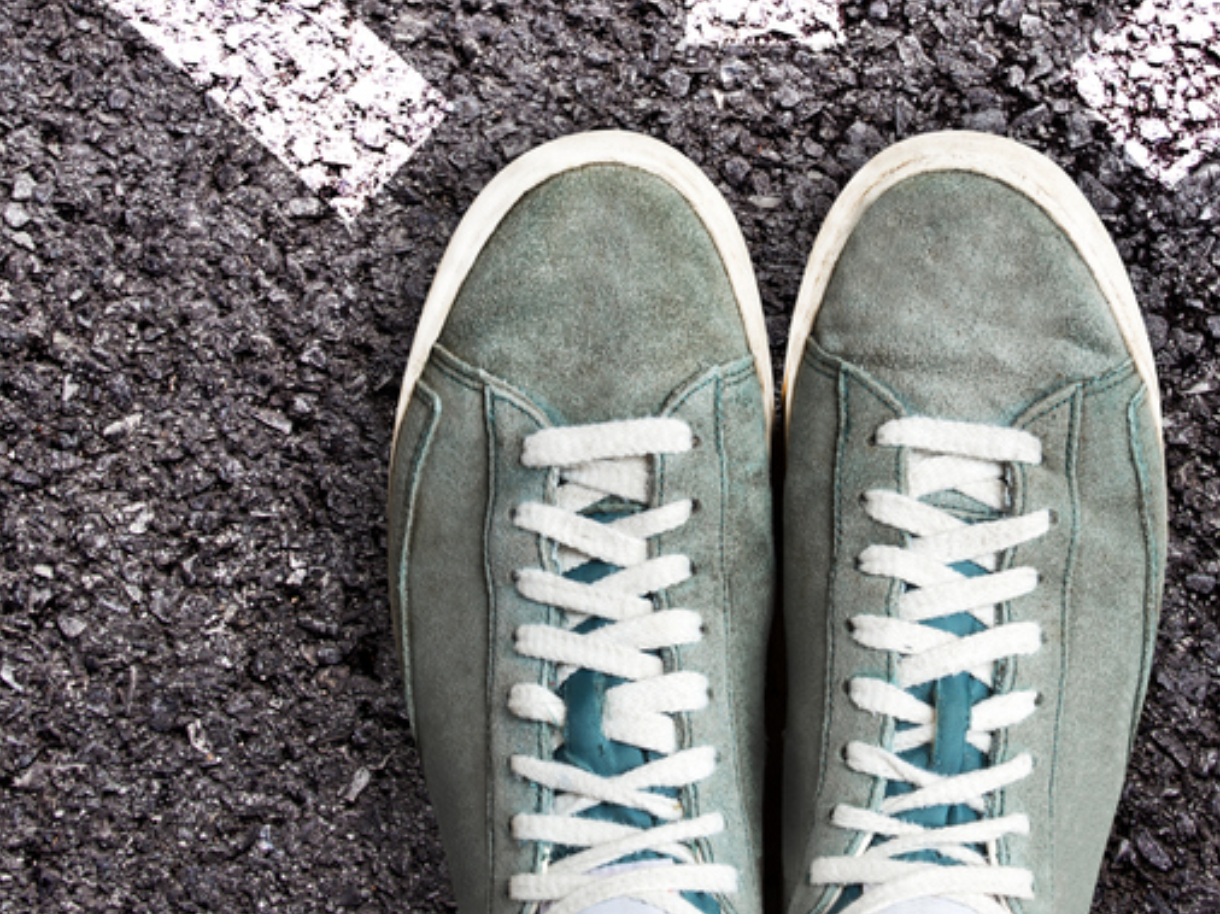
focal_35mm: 167
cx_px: 767
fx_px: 5883
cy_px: -61
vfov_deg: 8.8
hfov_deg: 11.8
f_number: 10
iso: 100
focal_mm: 70
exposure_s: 1/30
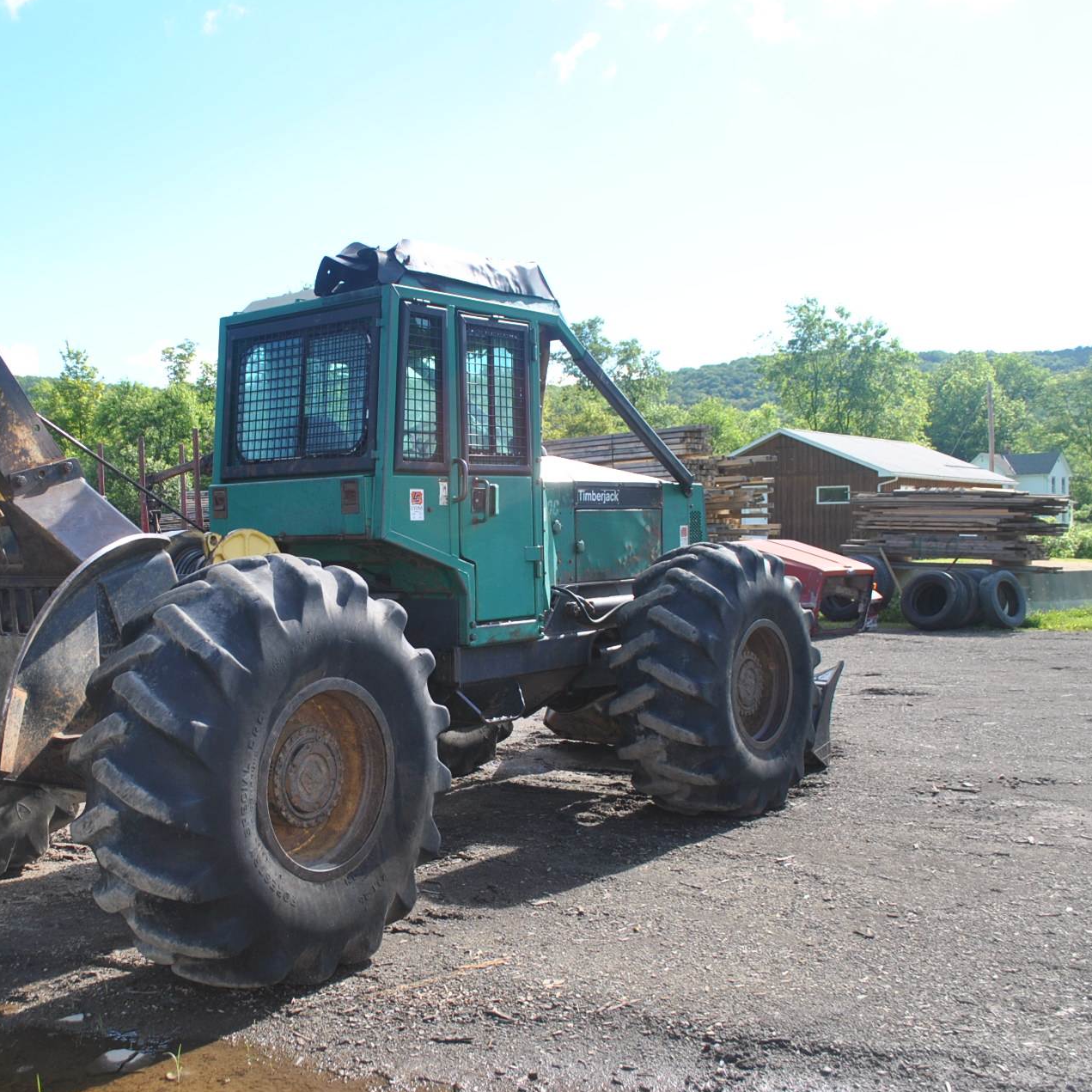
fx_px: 1249
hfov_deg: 46.6
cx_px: 375
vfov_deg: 47.2
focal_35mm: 35
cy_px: 539
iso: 100
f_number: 5
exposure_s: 1/200
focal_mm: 18
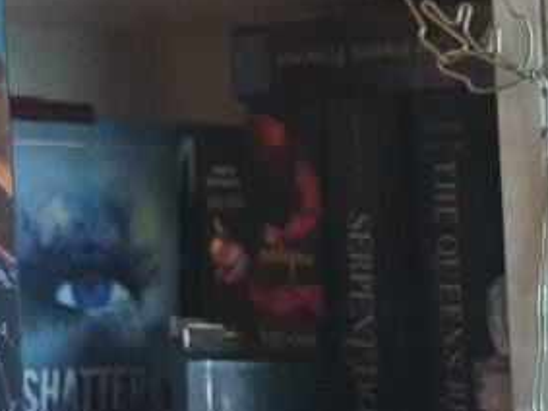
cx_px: -335
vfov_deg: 15.3
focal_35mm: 94
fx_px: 1487
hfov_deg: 18.0
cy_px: -41
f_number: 1.5
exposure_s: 1/50
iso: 250
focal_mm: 4.32
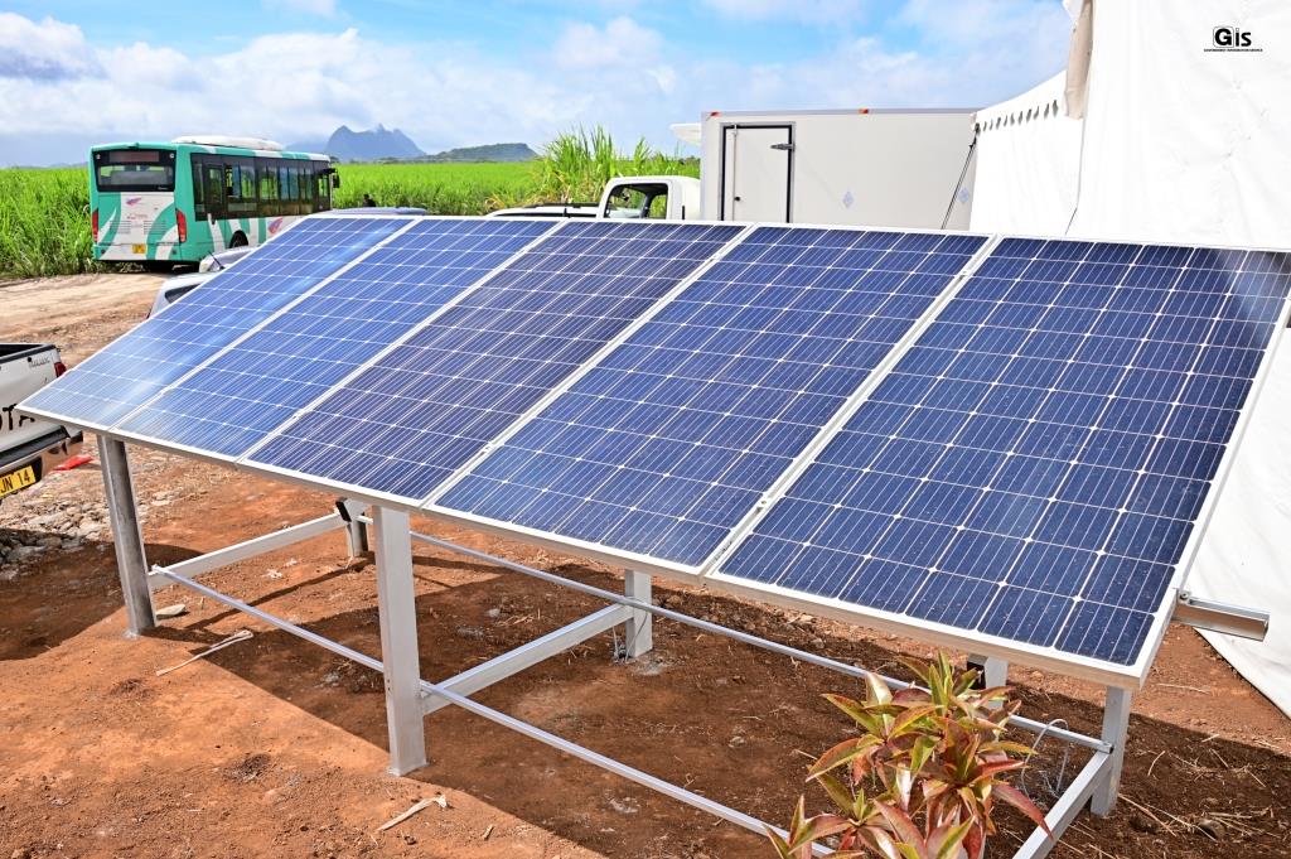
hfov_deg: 65.5
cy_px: 430
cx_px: 646
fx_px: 1003
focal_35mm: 28
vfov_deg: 46.3
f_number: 9
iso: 100
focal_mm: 28
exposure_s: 1/200
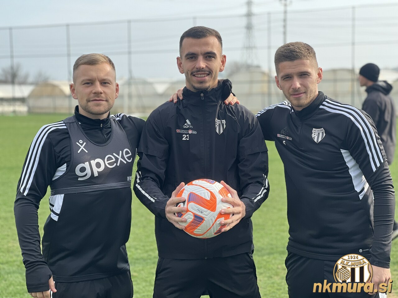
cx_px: 199
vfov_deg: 19.1
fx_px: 885
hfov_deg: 25.3
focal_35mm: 77
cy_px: 149
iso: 25
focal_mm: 9
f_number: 2.8
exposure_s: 1/284
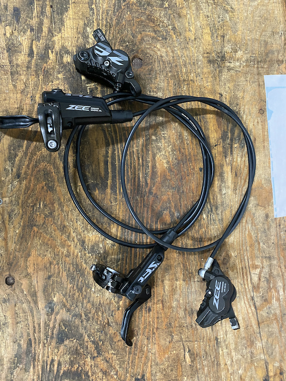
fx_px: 286
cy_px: 190
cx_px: 143
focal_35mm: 26
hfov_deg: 53.1
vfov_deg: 67.3
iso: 500
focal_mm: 4.25
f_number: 1.8
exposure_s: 1/60
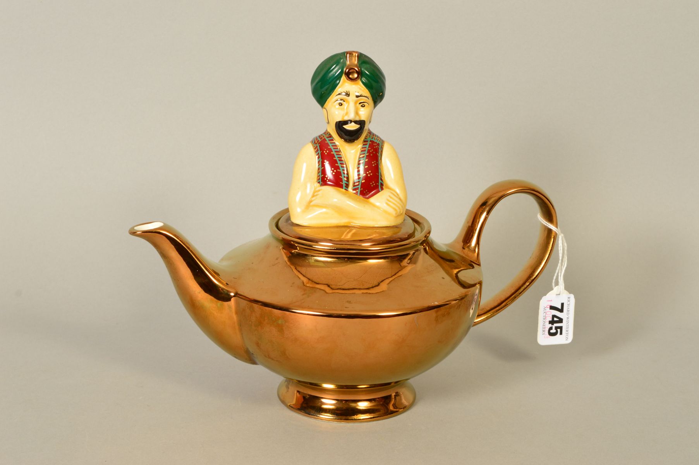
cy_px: 232
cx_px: 350
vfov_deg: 16.5
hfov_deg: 24.6
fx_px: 1600
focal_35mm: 82
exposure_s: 1/100
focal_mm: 55
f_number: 14
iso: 100
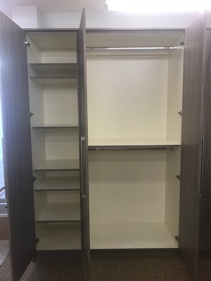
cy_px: 140
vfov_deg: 63.4
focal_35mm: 28
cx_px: 106
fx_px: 228
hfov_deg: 49.7
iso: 25
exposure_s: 1/33
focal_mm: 3.99
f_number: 1.8
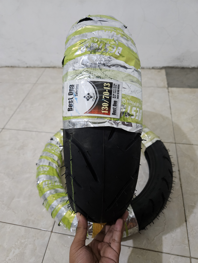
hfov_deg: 58.9
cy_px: 132
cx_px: 99
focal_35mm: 23
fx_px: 175
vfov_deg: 73.9
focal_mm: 5.4
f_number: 1.8
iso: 500
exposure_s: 1/50
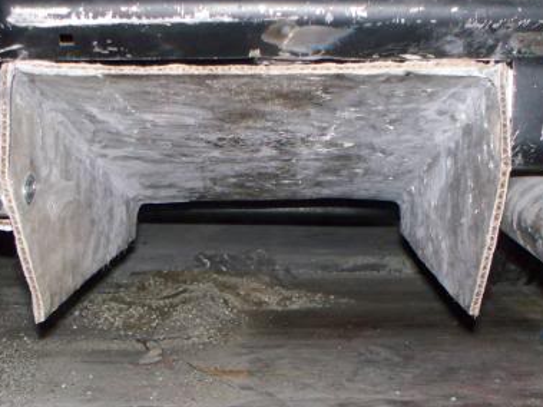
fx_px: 1192
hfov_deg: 25.7
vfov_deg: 19.4
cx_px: 265
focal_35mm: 76
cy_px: 219
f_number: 2.8
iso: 200
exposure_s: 1/30
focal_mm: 7.5
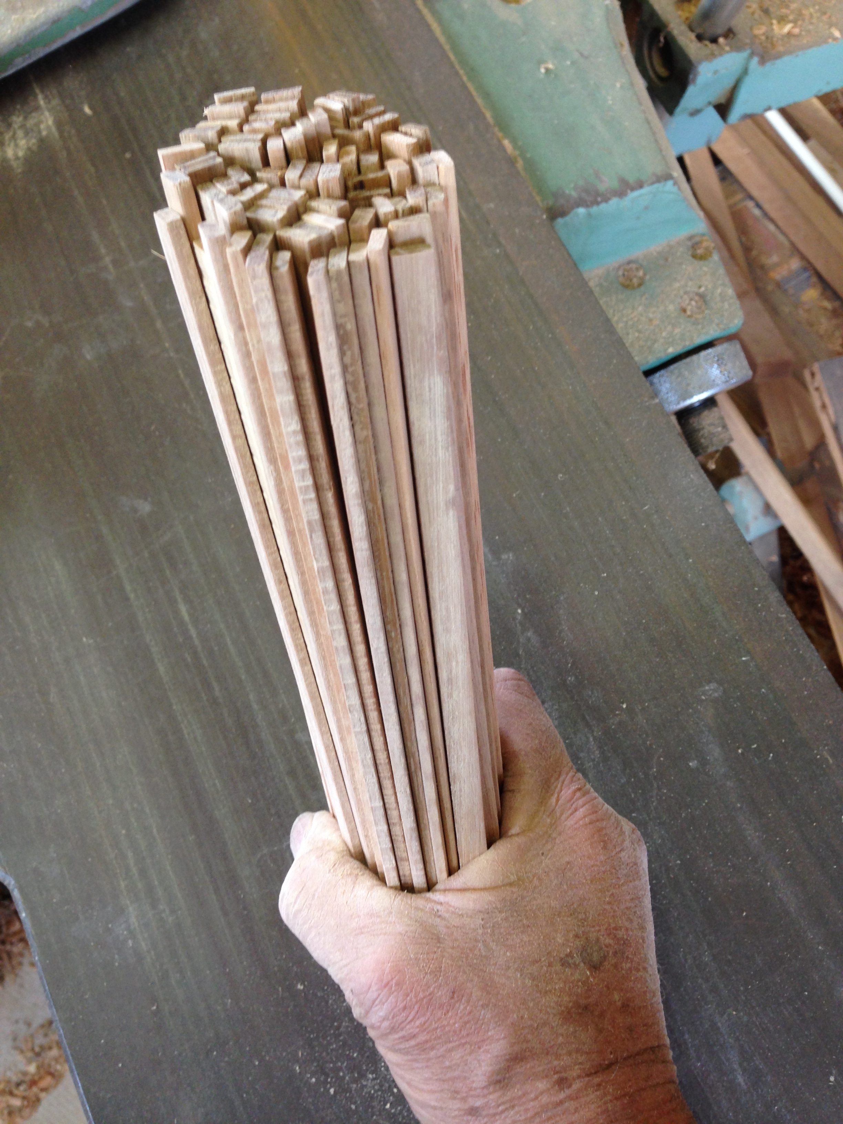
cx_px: 422
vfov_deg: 55.4
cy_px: 562
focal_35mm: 33
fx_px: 1072
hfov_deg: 42.9
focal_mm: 4.12
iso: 64
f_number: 2.4
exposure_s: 1/20
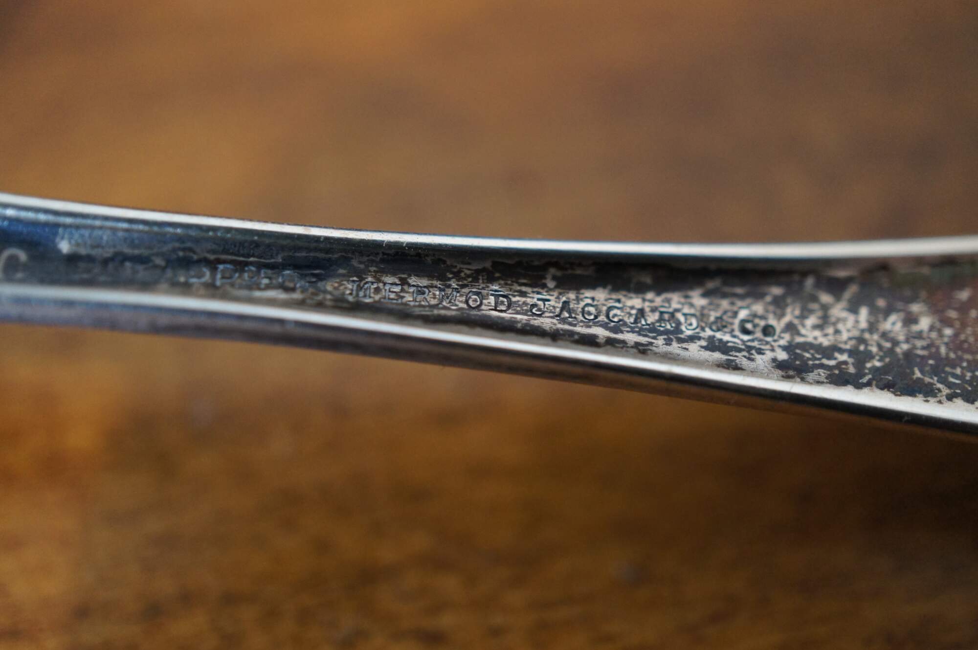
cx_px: 489
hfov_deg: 43.6
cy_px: 325
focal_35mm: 45
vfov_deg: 29.8
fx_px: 1221
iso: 1600
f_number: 3.5
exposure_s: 1/80
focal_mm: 30
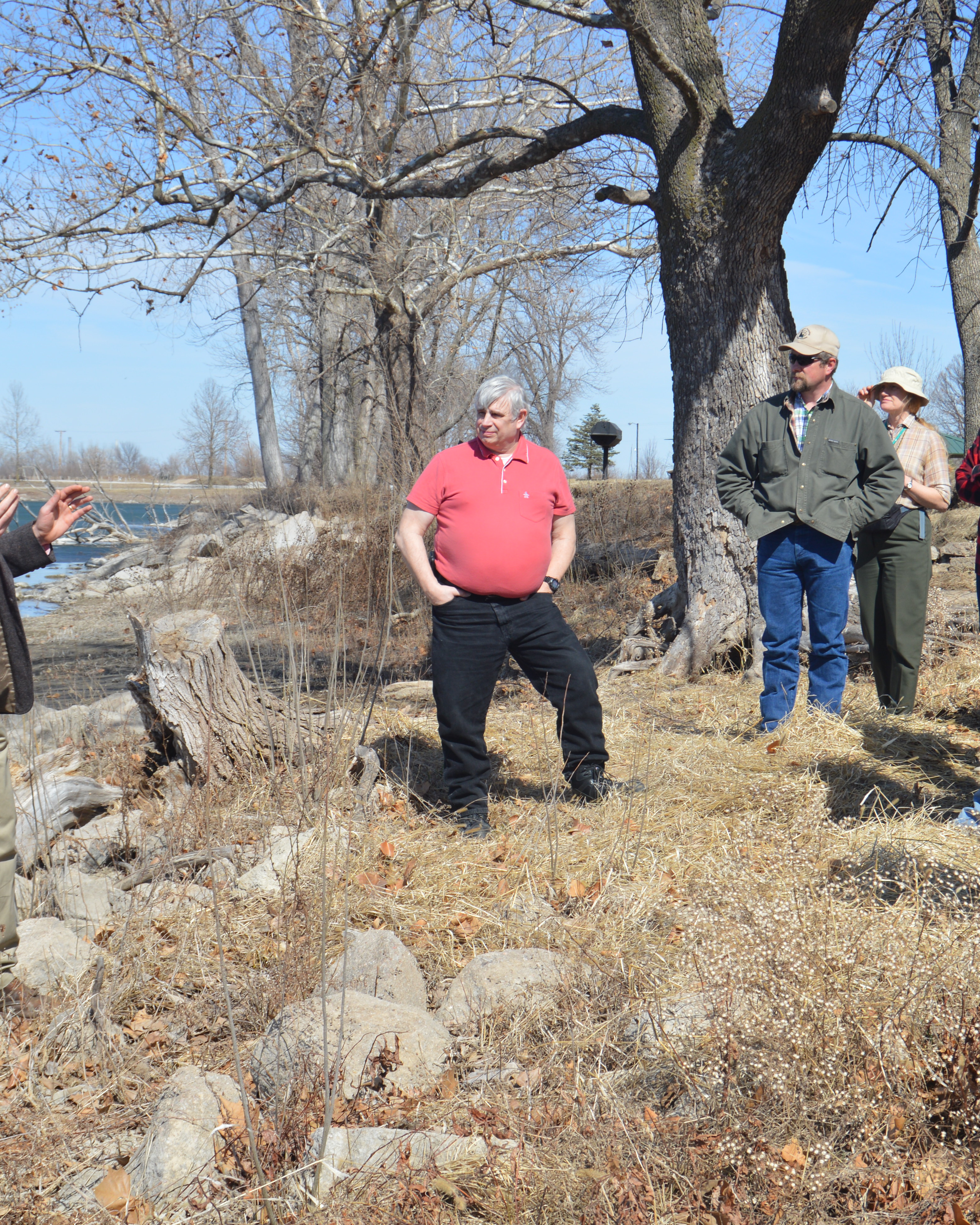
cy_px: 619
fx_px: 2175
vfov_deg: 31.5
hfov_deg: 25.3
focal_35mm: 60
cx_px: 603
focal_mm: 28
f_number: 9
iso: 100
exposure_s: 1/320
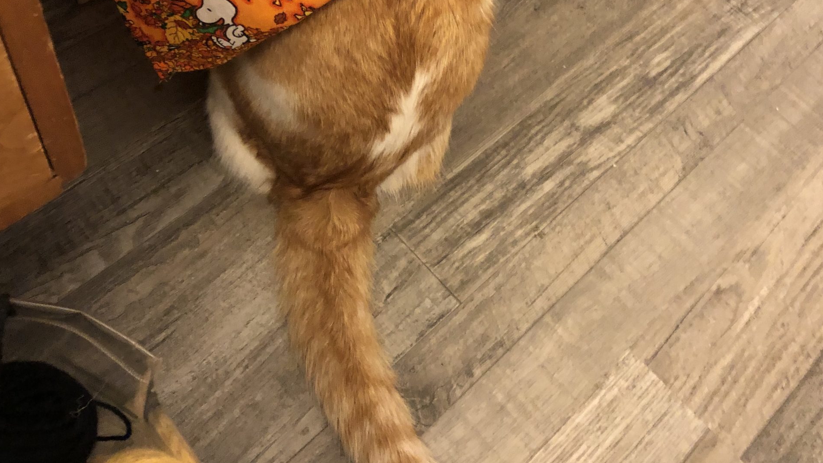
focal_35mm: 41
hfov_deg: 49.4
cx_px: 412
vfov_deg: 28.3
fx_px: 895
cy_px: 80
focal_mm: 3.99
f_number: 1.8
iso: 100
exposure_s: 1/6
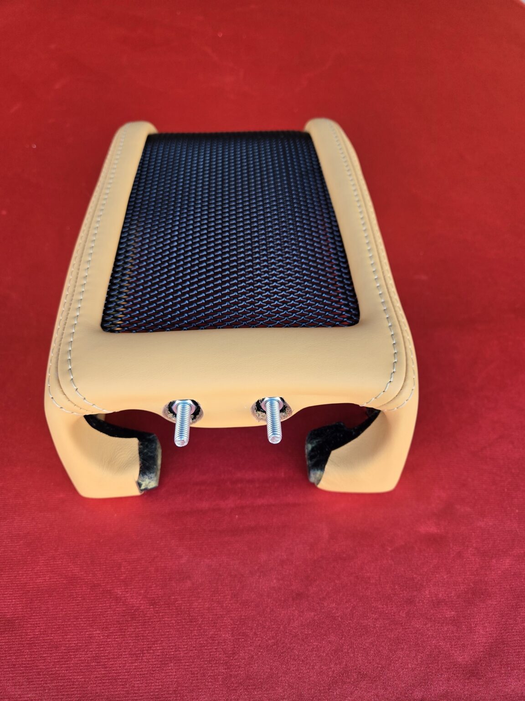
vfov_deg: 73.9
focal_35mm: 23
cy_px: 350
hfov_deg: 58.9
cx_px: 262
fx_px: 465
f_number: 1.8
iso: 64
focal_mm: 5.4
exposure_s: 1/120
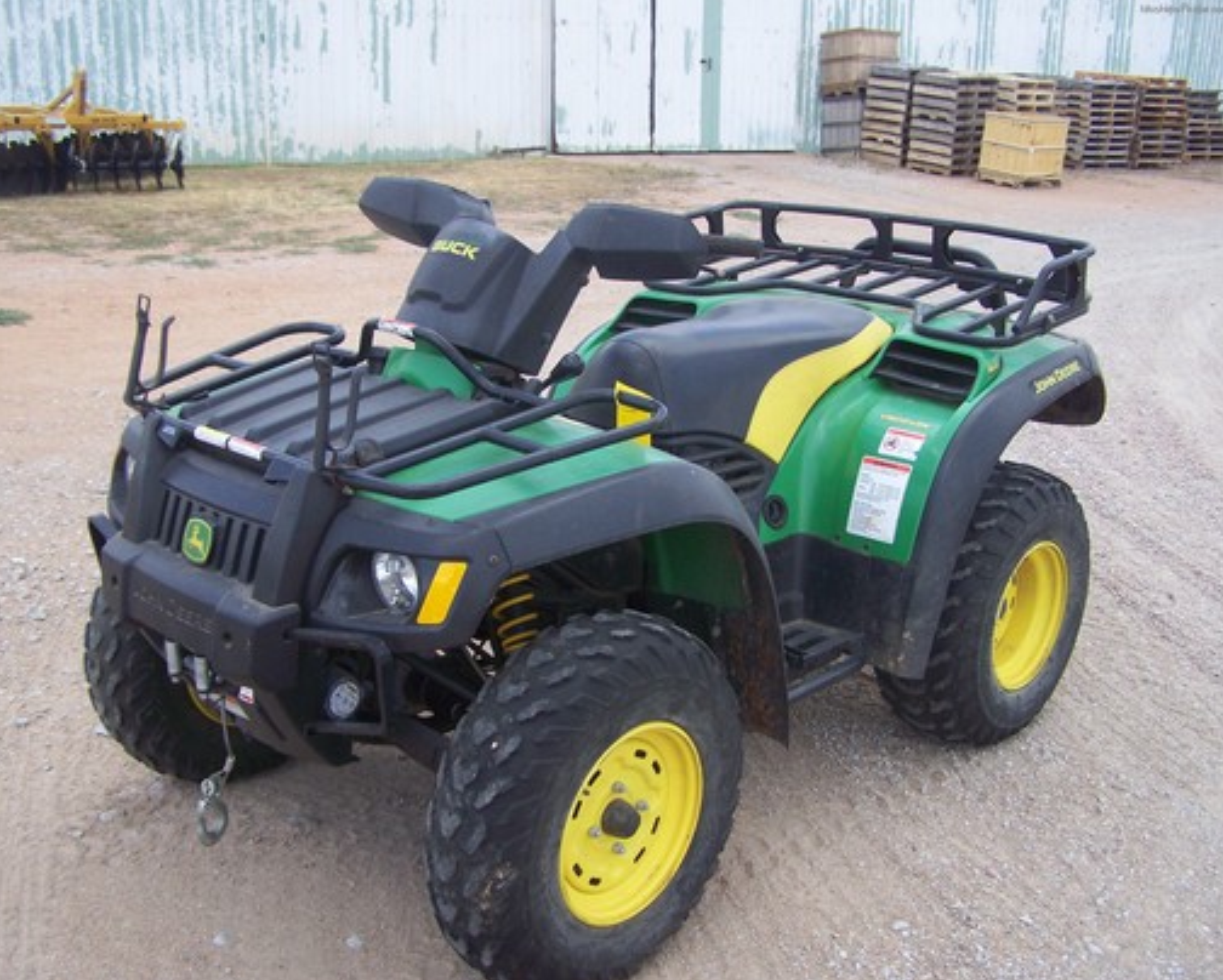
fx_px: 1449
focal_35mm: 40
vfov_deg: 37.4
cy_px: 492
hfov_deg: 45.7
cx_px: 570
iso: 64
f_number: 2.8
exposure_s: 1/320
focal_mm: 6.3
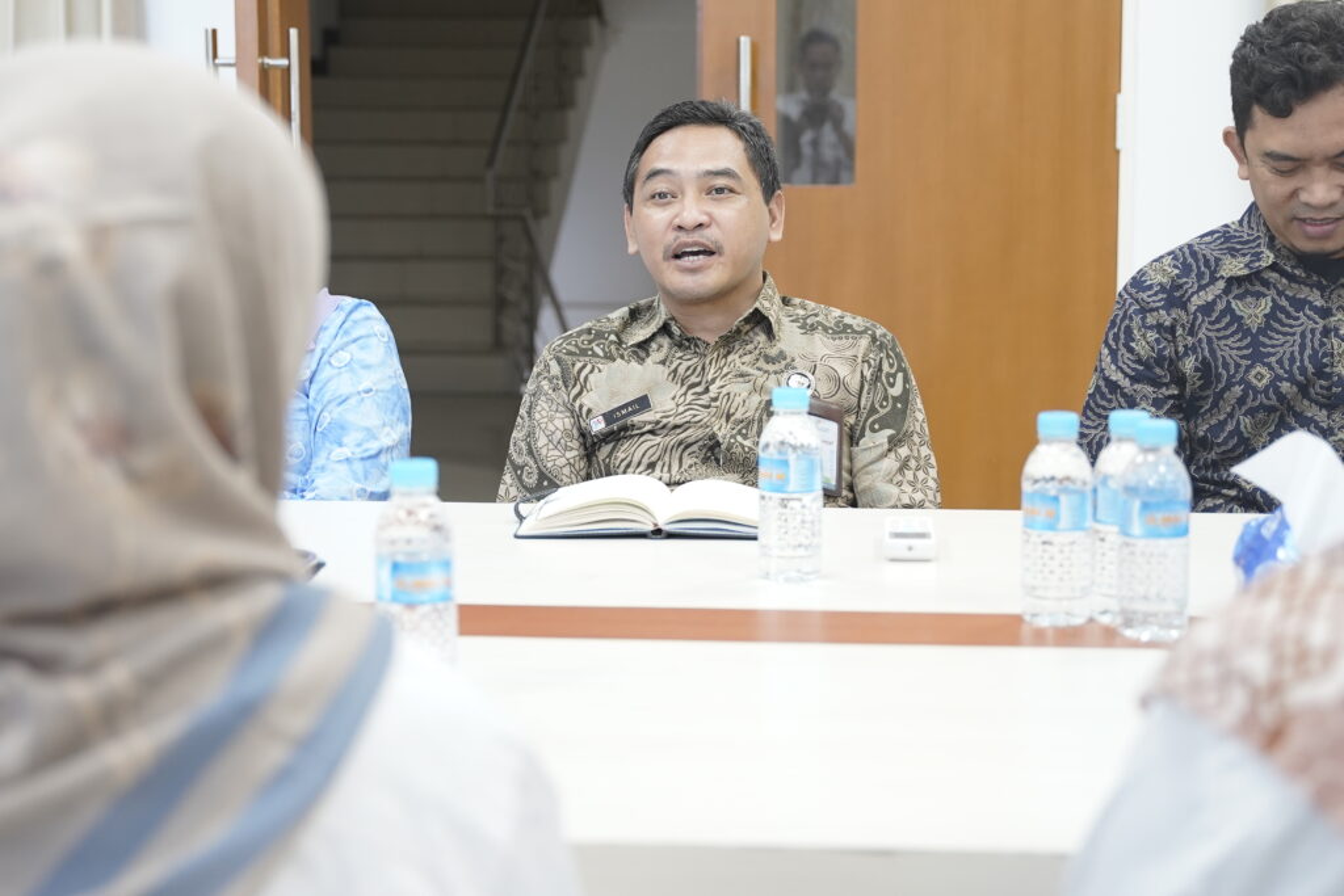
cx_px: 672
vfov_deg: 21.9
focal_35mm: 62
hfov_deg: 32.4
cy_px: 448
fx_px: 2315
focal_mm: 41.8
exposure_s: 1/100
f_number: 2.8
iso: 1250
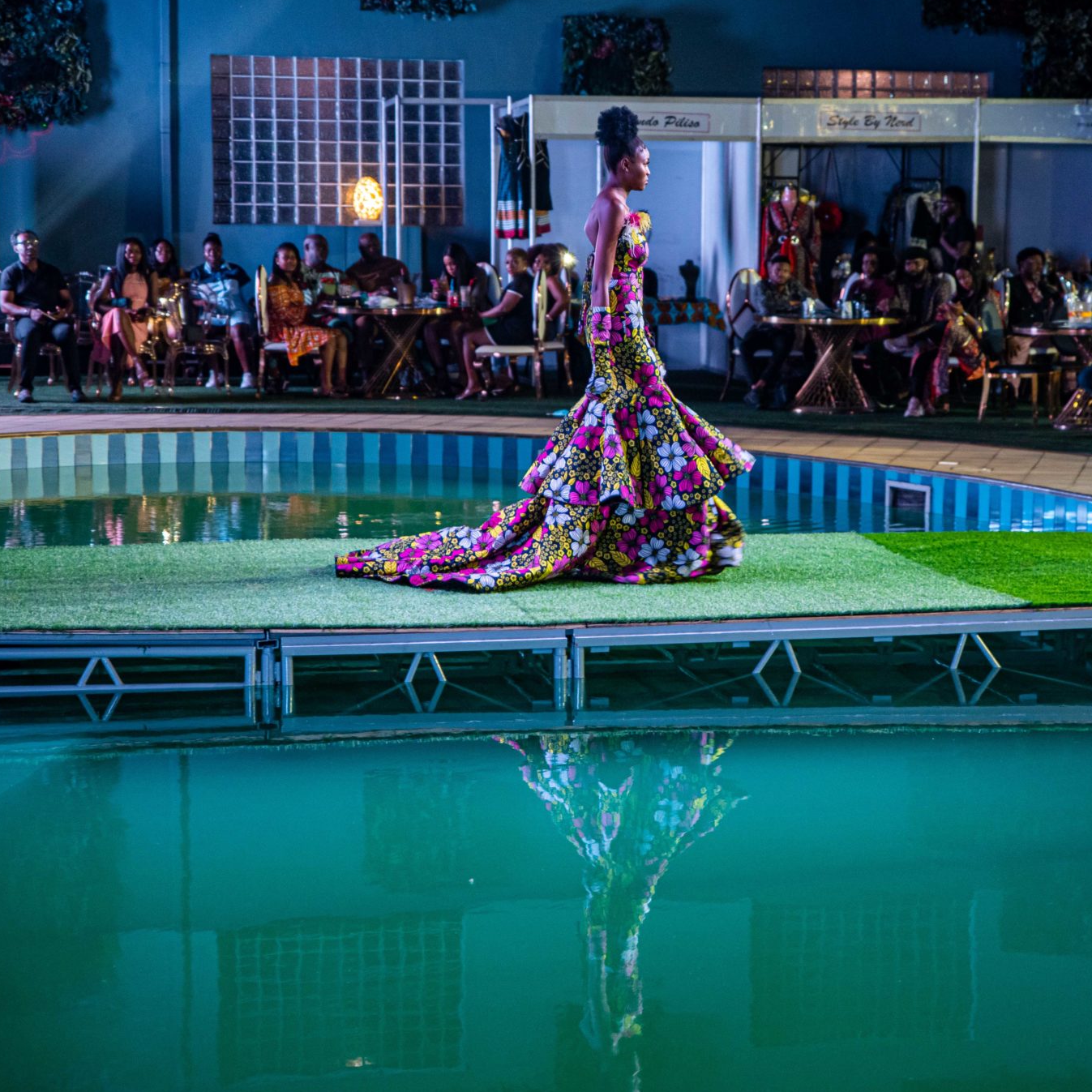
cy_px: 541
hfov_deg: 20.6
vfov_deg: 20.6
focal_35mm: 84
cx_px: 670
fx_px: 2998
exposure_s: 1/100
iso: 1250
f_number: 2.8
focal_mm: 65
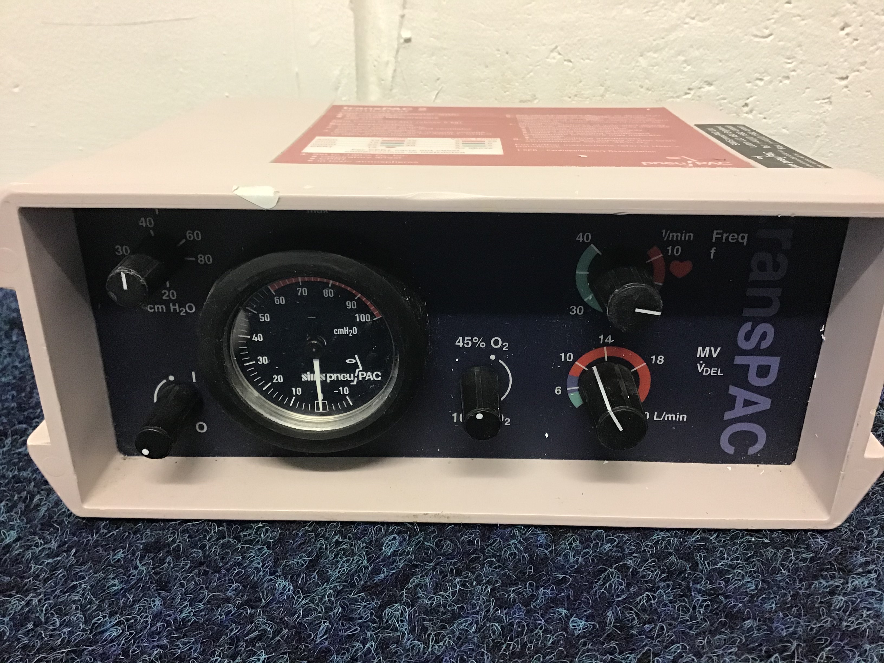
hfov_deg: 58.4
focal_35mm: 31
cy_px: 332
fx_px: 792
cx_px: 442
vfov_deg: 45.4
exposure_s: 1/33
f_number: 2.4
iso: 200
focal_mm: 3.3
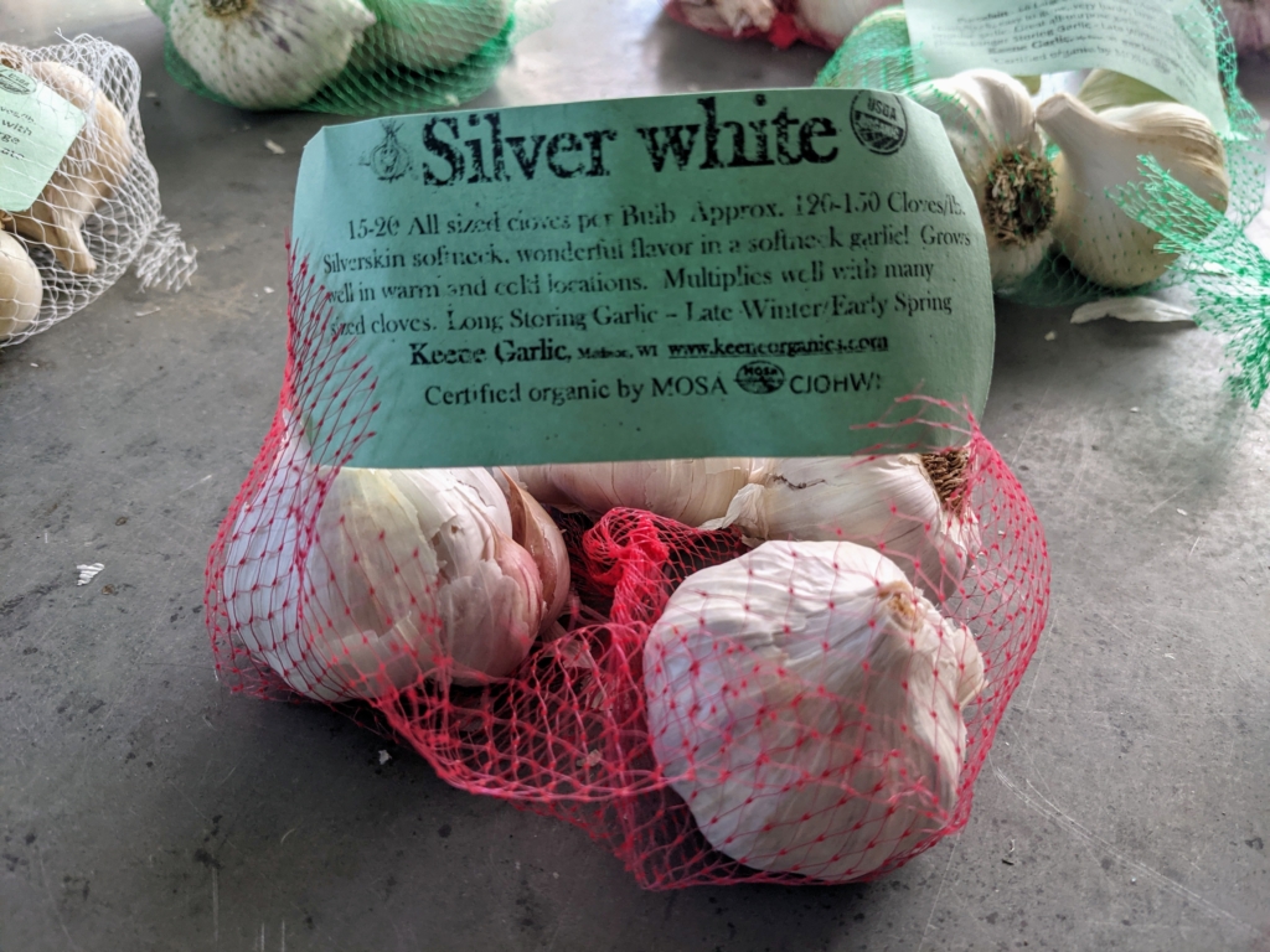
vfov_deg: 51.4
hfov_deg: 65.3
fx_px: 991
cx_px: 635
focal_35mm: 27
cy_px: 476
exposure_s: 1/115
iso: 57
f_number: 1.73
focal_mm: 4.38
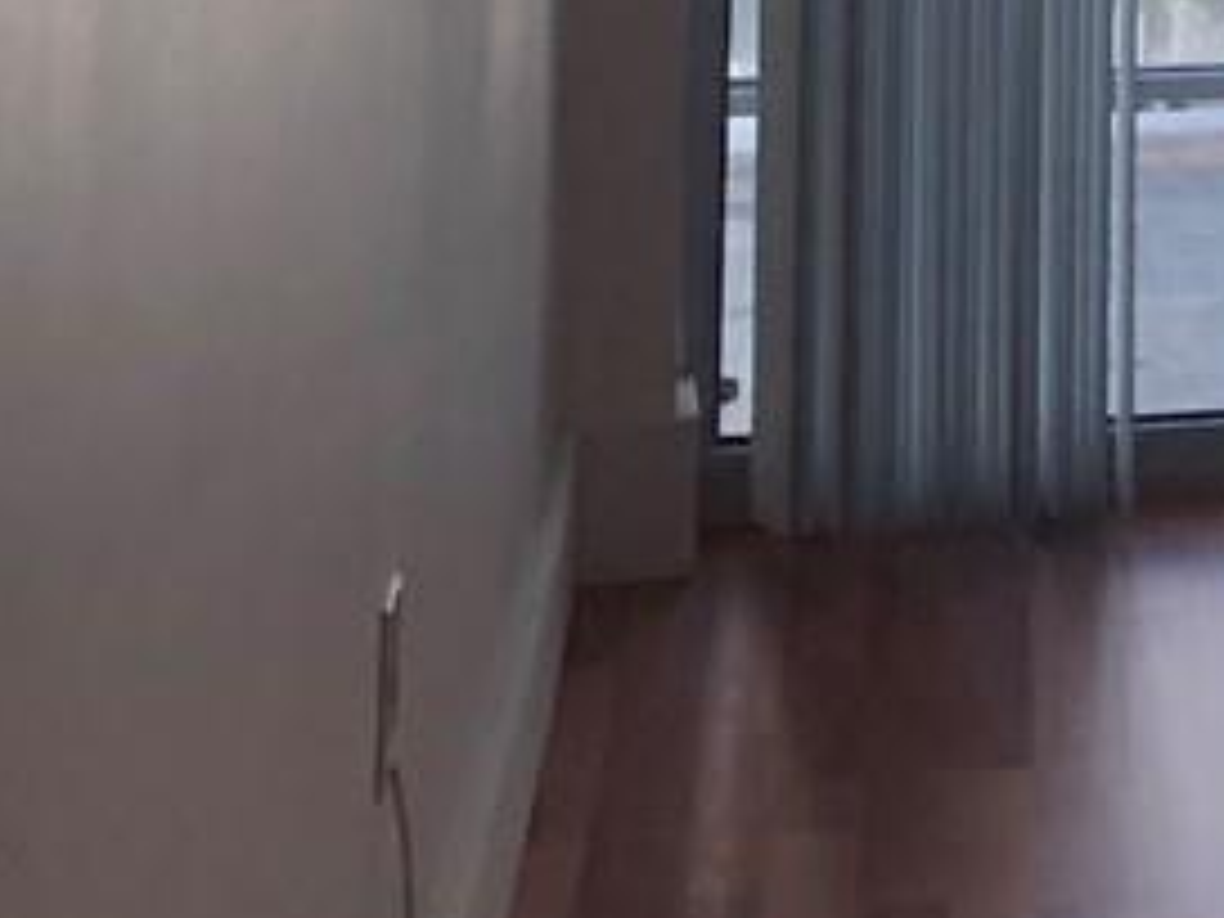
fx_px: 5834
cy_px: -994
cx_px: 3231
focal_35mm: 165
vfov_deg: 8.5
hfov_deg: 10.0
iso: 20
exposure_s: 1/279
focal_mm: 4
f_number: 1.8
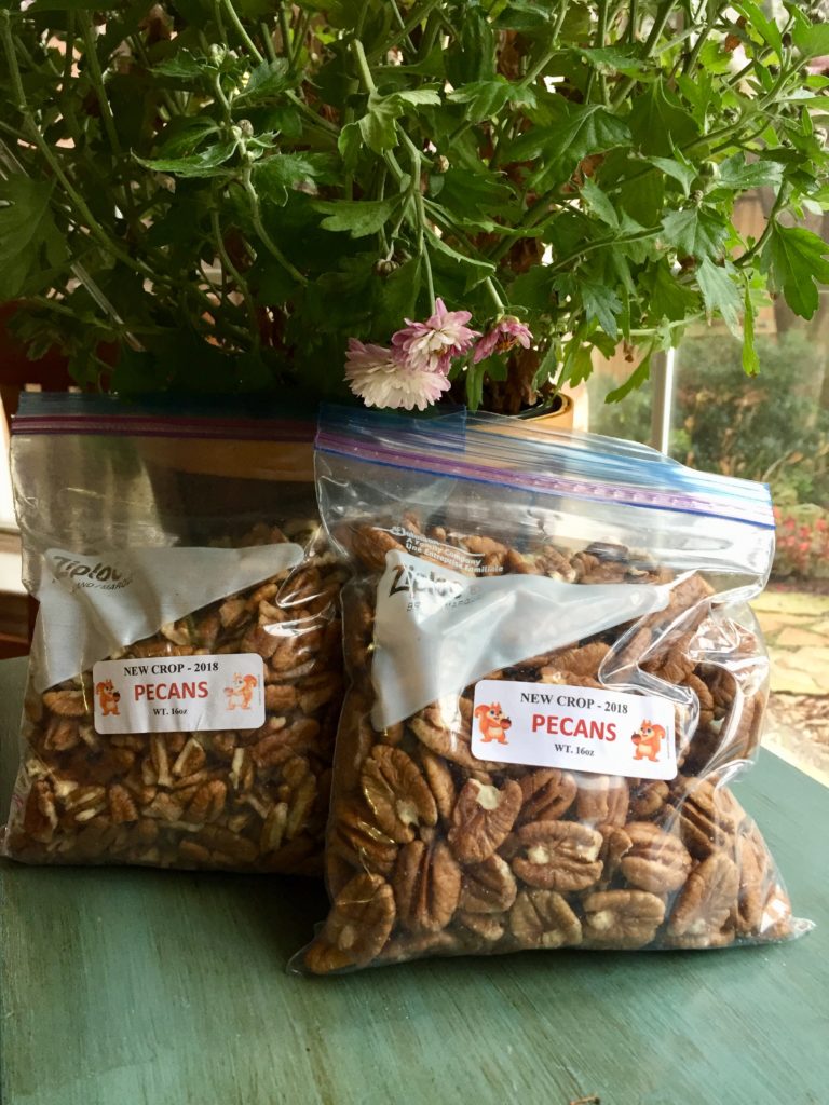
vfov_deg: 61.7
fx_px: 926
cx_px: 414
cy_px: 552
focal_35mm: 29
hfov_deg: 48.2
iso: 50
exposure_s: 1/30
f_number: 2.2
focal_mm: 4.15
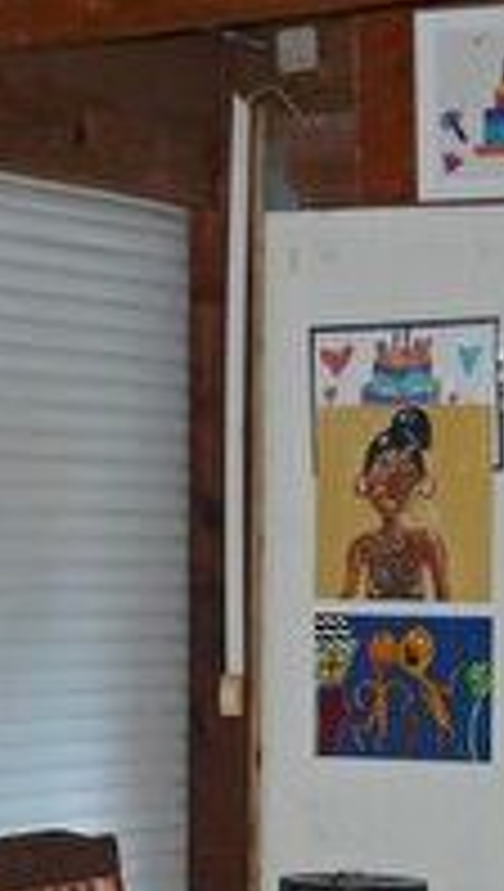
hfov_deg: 8.4
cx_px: 454
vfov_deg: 14.6
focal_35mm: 144
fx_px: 3407
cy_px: 970
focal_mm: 26
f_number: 4
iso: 720
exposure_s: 1/60
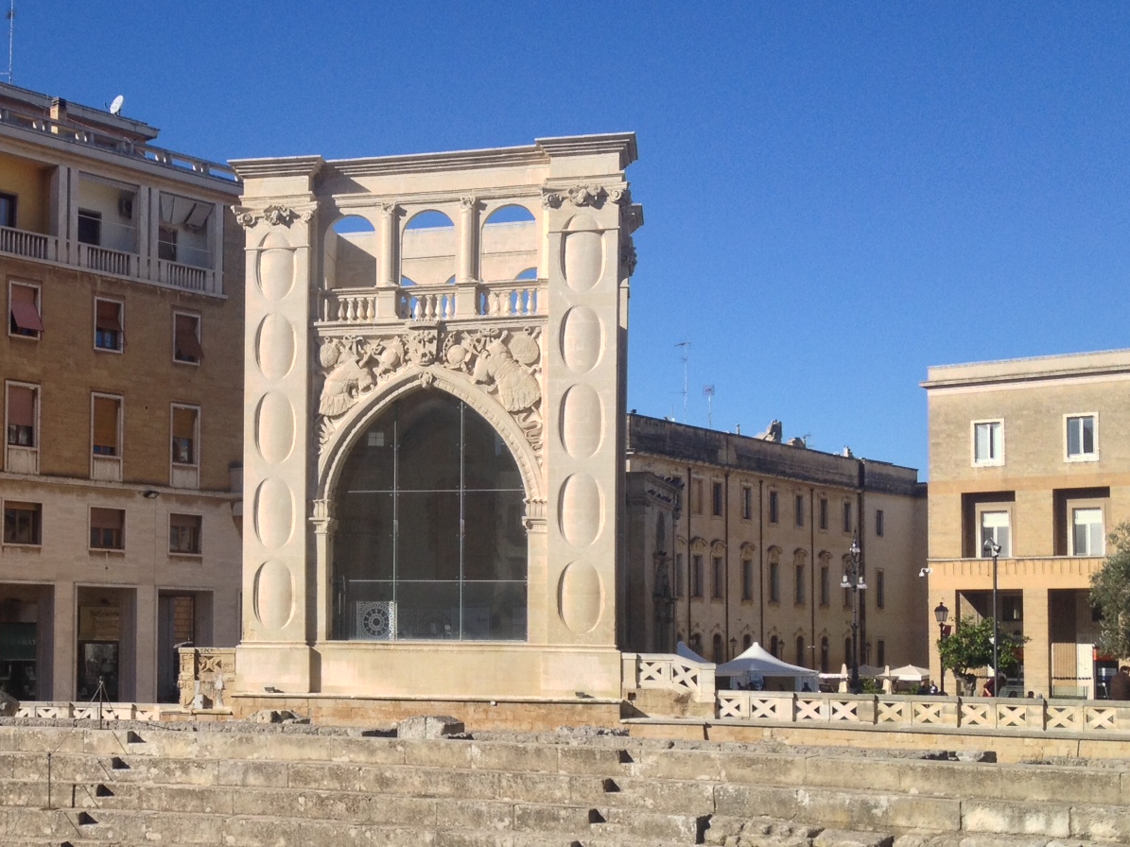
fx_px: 1958
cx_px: 223
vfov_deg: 24.3
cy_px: 559
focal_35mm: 60
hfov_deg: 31.3
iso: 50
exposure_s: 1/1842
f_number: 2.4
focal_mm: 4.28
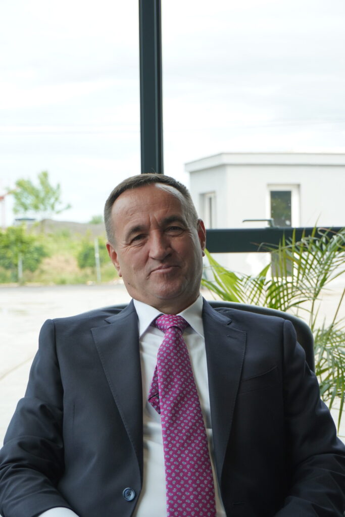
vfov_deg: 29.9
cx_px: 172
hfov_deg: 20.2
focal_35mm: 68
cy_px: 258
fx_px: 970
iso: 250
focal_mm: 45
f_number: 5.6
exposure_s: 1/160
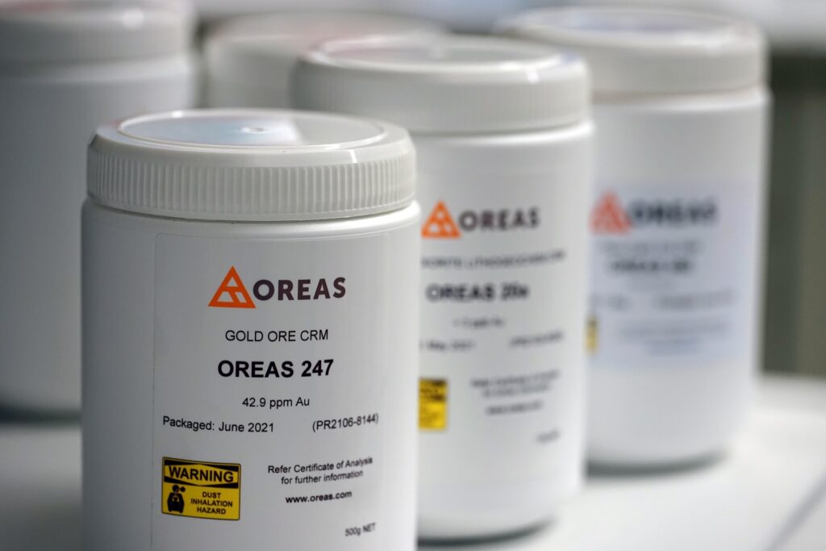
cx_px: 413
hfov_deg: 19.5
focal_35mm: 105
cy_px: 276
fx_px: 2409
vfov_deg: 13.0
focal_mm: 105
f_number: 4
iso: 640
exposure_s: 1/160
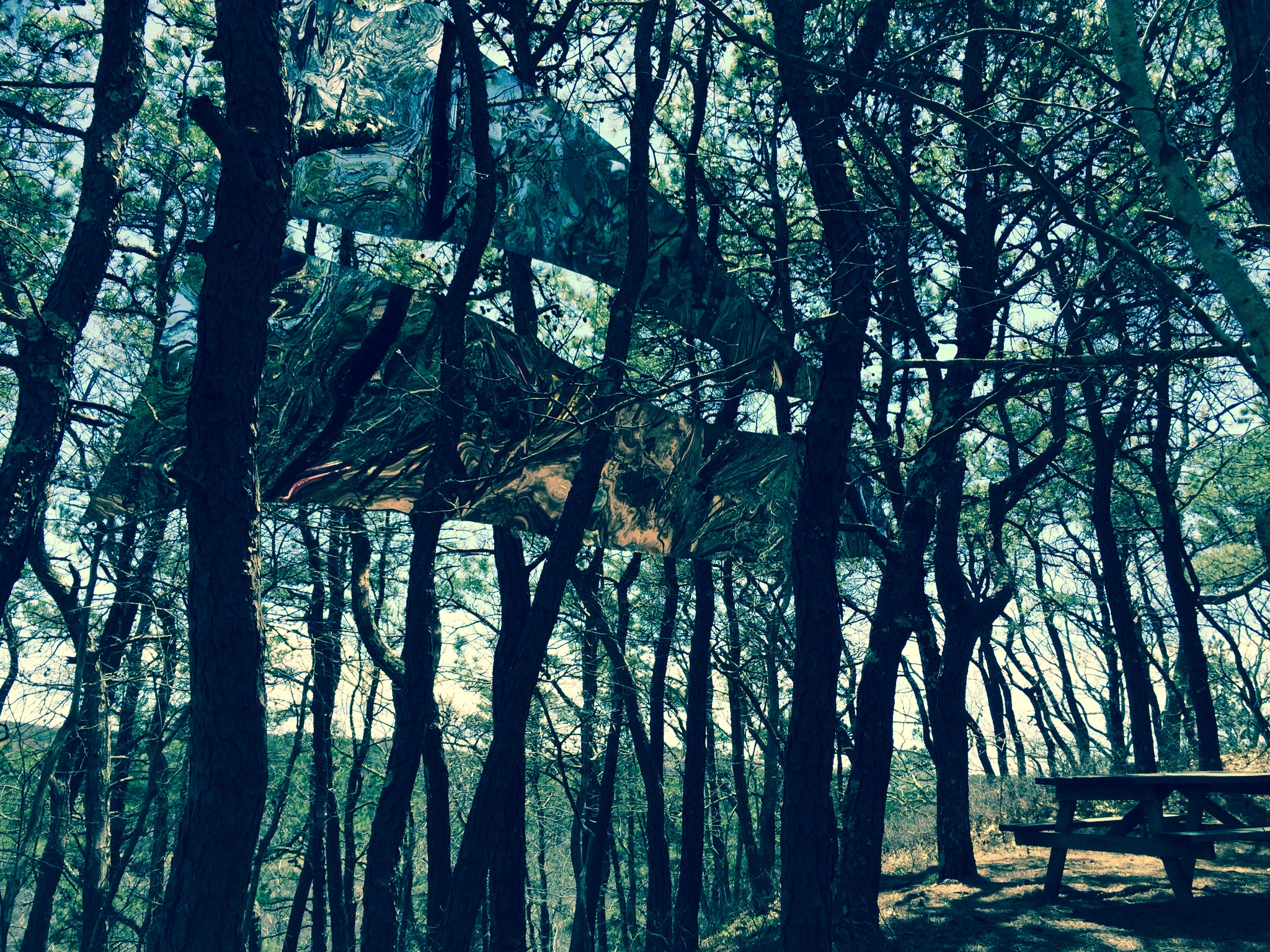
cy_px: 476
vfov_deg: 46.8
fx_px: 1101
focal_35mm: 30
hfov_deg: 60.0
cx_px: 635
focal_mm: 4.12
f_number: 2.2
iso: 32
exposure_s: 1/820
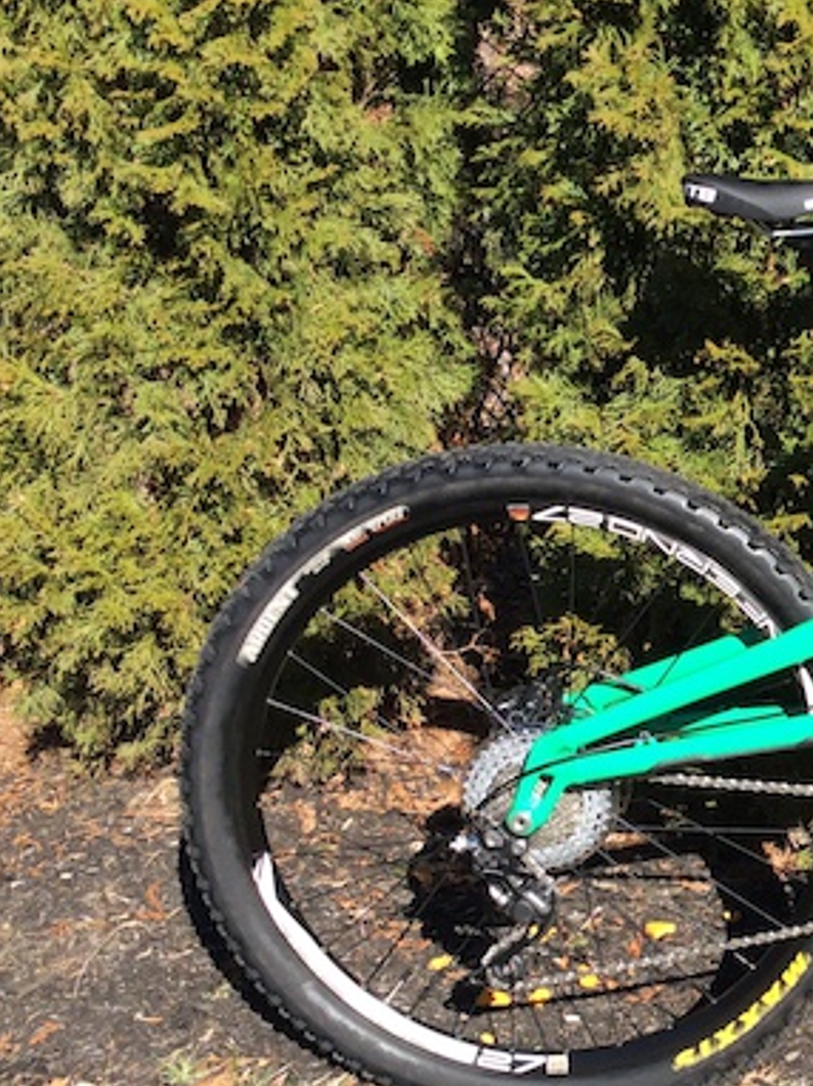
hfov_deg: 20.4
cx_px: 992
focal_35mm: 67
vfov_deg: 29.0
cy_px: 620
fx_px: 2100
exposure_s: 1/743
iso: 32
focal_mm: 3.3
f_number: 2.4
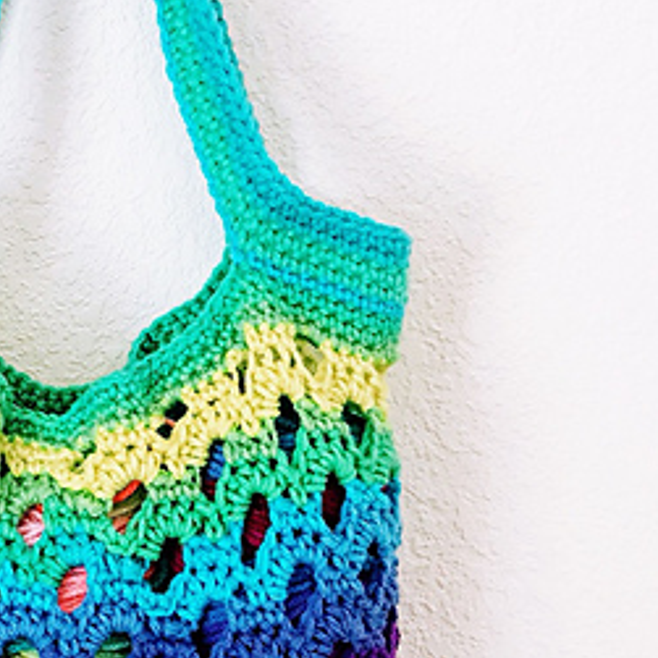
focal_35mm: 63
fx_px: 1355
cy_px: 404
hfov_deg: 26.2
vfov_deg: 27.2
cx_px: 34
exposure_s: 1/15
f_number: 1.8
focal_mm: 3.99
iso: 40
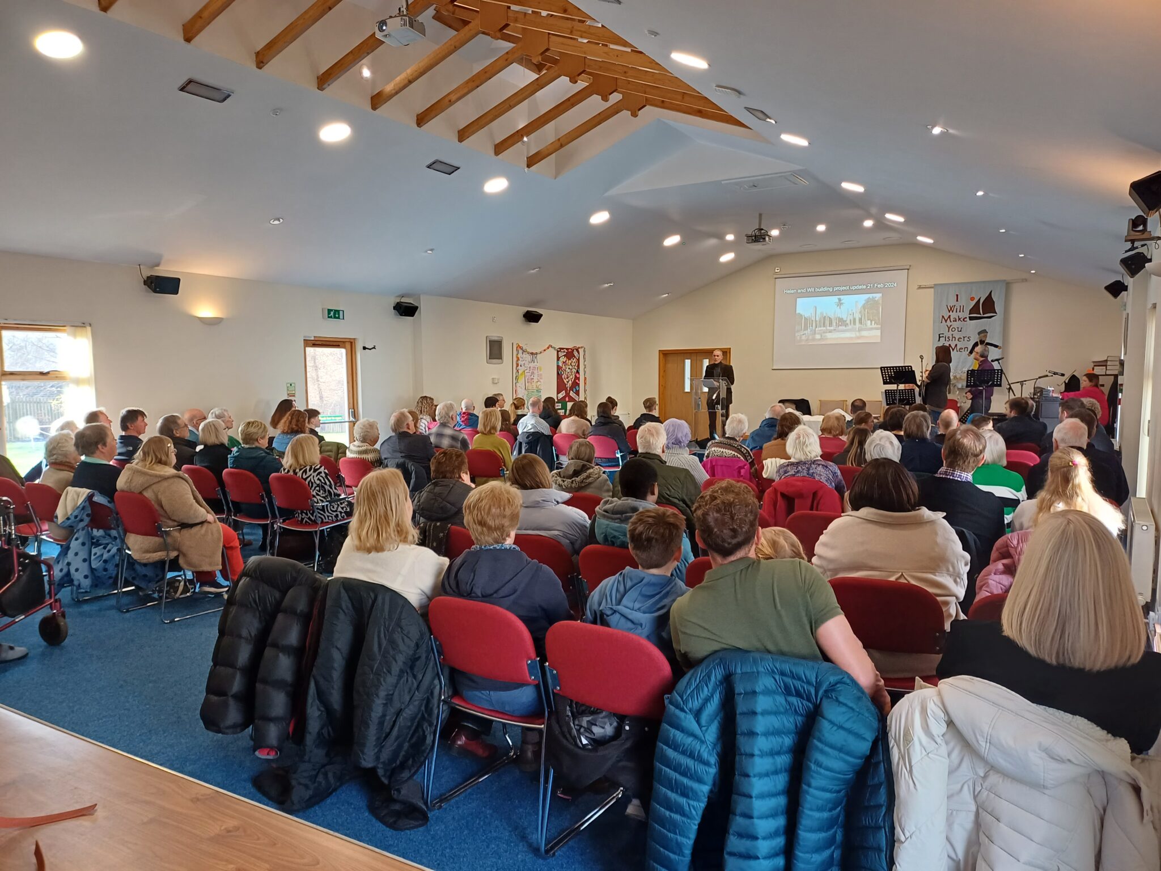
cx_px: 580
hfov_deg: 69.4
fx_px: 838
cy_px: 436
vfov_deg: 54.9
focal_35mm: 25
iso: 200
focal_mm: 4.65
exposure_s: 1/50
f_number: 1.8
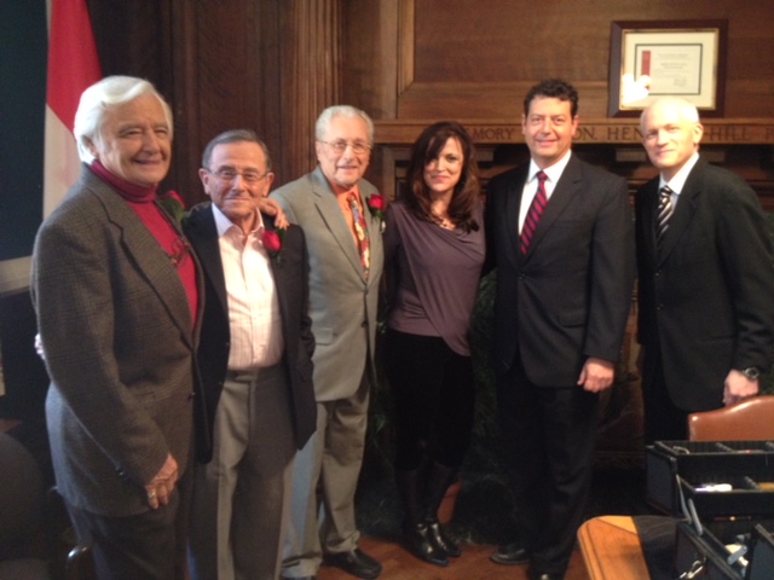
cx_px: 387
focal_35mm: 35
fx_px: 783
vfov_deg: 40.7
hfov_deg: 52.6
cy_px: 290
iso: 250
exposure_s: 1/20
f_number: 2.4
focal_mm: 4.28
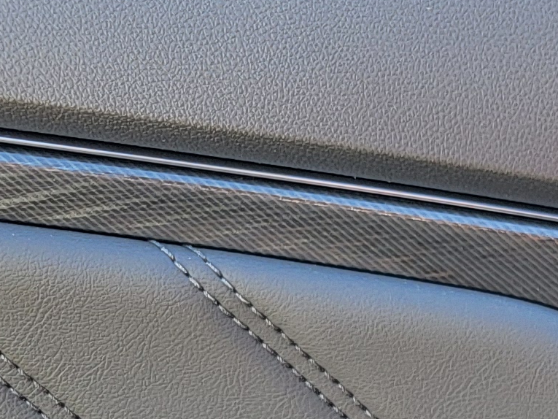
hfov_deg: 13.3
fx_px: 2193
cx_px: 950
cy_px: 932
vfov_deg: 9.9
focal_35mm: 136
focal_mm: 5.4
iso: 40
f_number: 1.8
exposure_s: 1/147
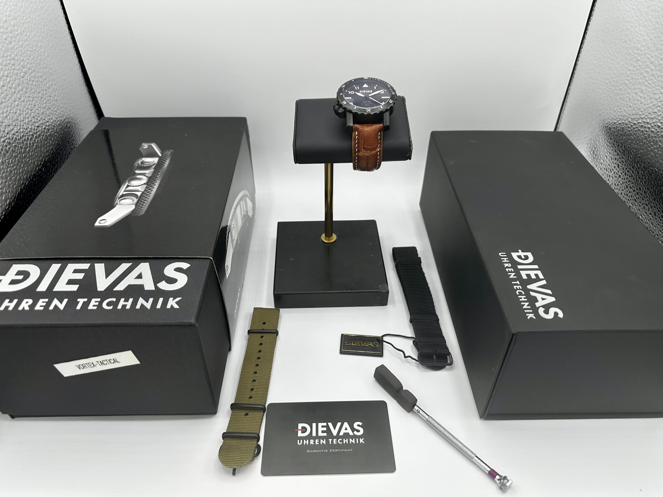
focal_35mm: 24
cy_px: 248
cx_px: 332
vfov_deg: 56.8
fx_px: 460
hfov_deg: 71.6
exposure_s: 1/411
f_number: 1.78
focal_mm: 6.86
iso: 80
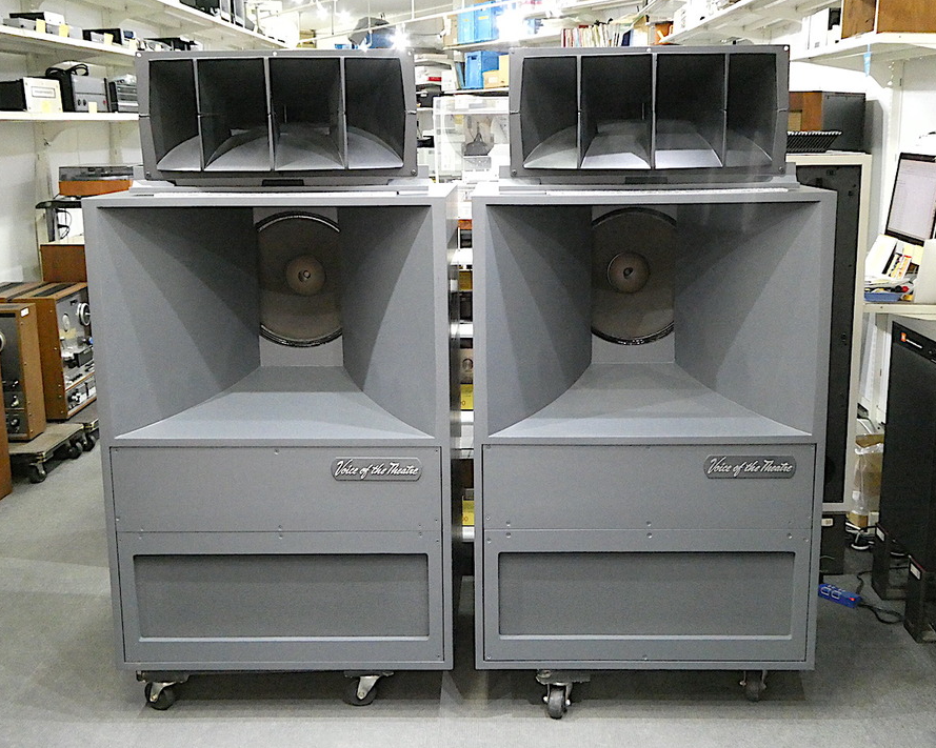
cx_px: 467
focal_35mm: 39
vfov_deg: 38.2
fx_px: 1080
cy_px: 372
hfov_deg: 46.8
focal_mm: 6.7
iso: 1600
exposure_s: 1/30
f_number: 3.7
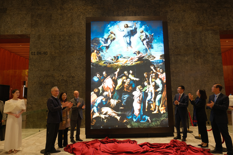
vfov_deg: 53.1
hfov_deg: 73.7
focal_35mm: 24
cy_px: 78
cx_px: 116
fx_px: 155
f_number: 4
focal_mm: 16
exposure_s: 1/20
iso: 400
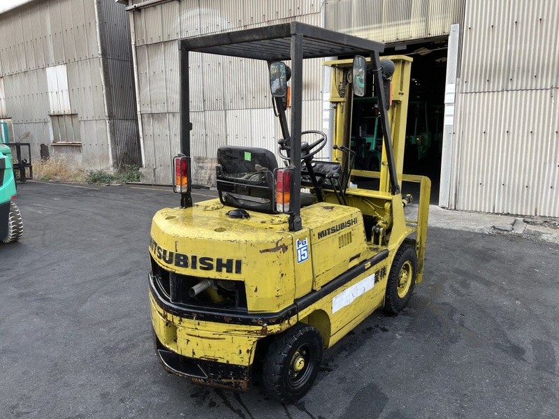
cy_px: 210
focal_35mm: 26
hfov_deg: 67.3
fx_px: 420
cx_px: 280
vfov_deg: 53.1
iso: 40
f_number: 1.6
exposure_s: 1/188
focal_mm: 5.1
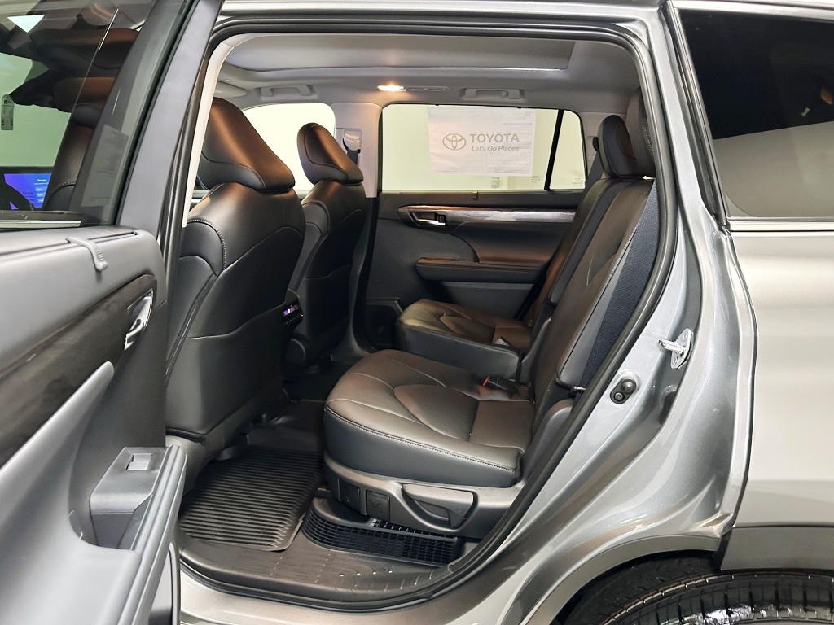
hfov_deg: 71.6
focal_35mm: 24
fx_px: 578
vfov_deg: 56.8
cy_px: 312
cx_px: 417
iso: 800
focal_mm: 6.86
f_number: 1.78
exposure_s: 1/30
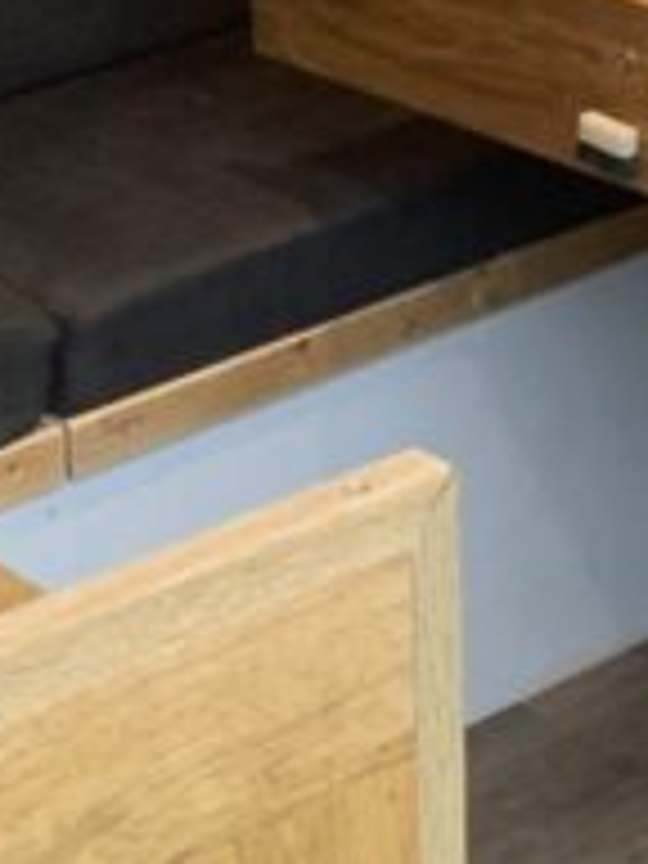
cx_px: 292
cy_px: -230
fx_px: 3469
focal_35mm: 139
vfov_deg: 13.7
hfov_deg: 10.7
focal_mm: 4.25
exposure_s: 1/60
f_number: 1.8
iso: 160
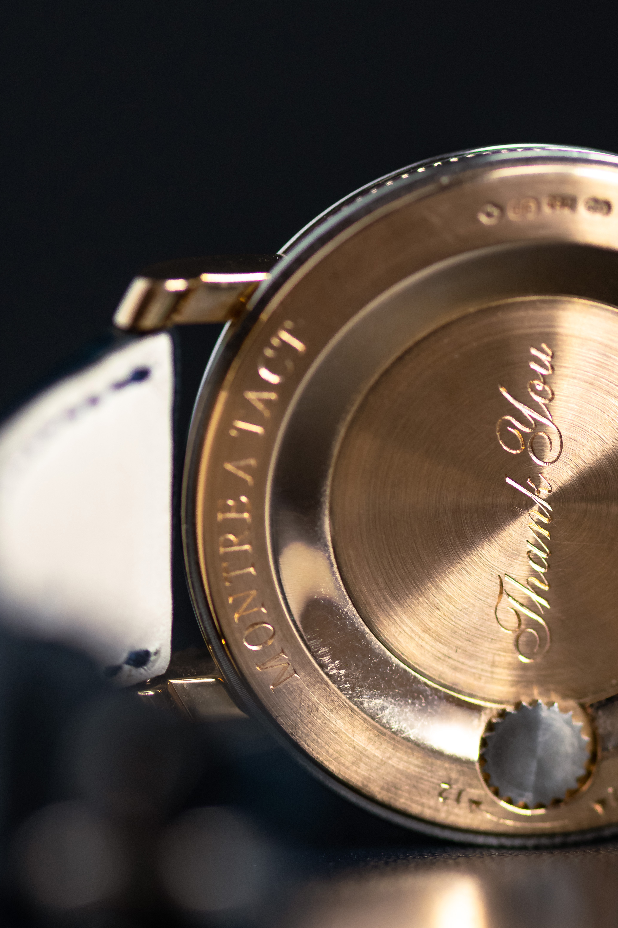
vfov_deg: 10.2
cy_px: 526
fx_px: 5201
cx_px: 518
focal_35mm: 202
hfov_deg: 6.8
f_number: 5
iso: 640
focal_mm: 105
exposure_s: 1/640
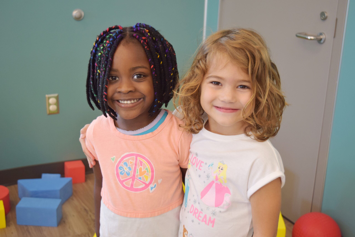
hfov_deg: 38.9
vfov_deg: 26.5
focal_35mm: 51
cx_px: 178
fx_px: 503
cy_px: 118
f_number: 4.5
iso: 400
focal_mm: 34
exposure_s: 1/60
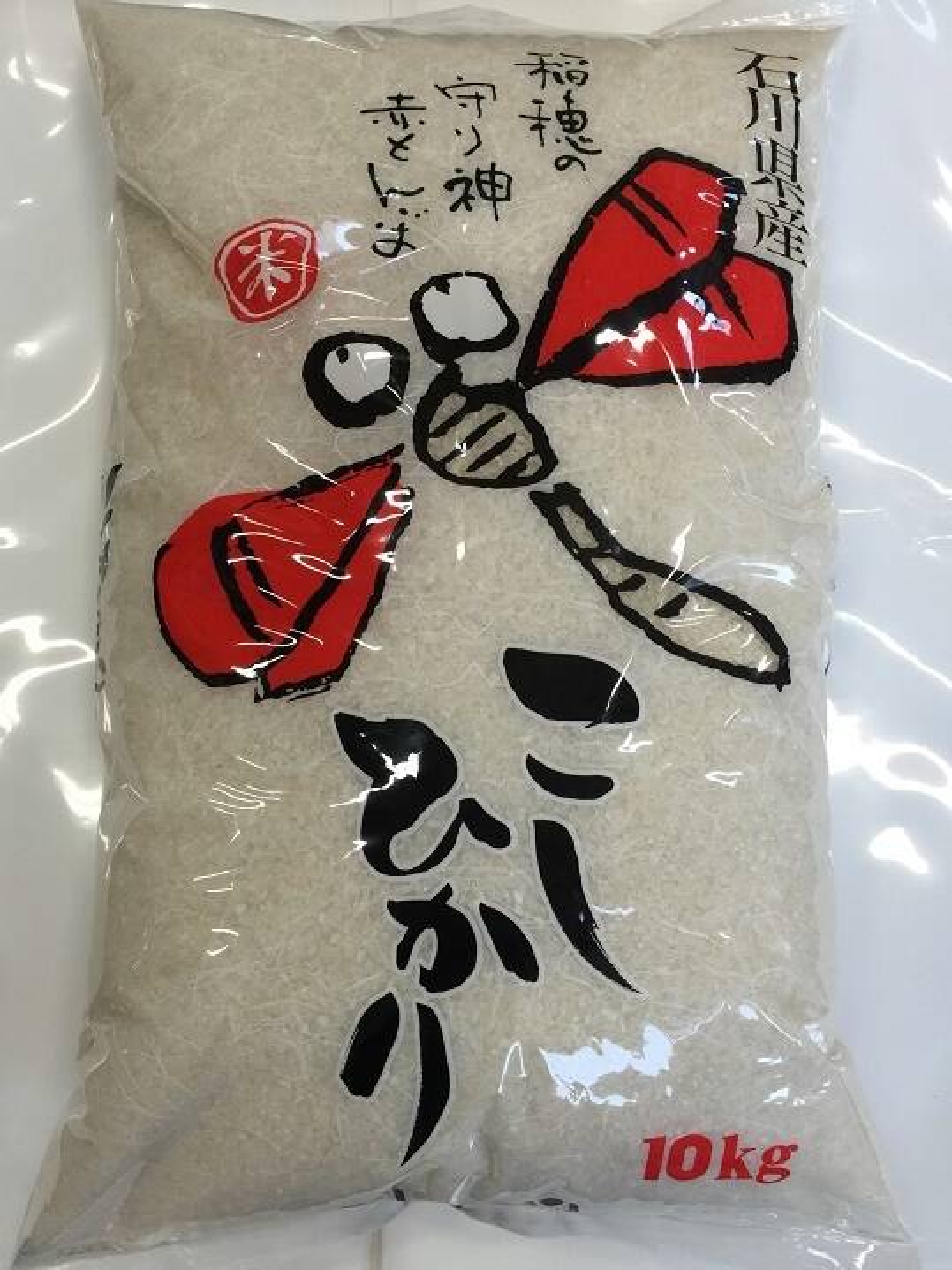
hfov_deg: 48.2
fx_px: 1064
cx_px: 476
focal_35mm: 29
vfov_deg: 61.7
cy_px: 635
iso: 40
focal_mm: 4.15
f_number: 2.2
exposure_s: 1/30
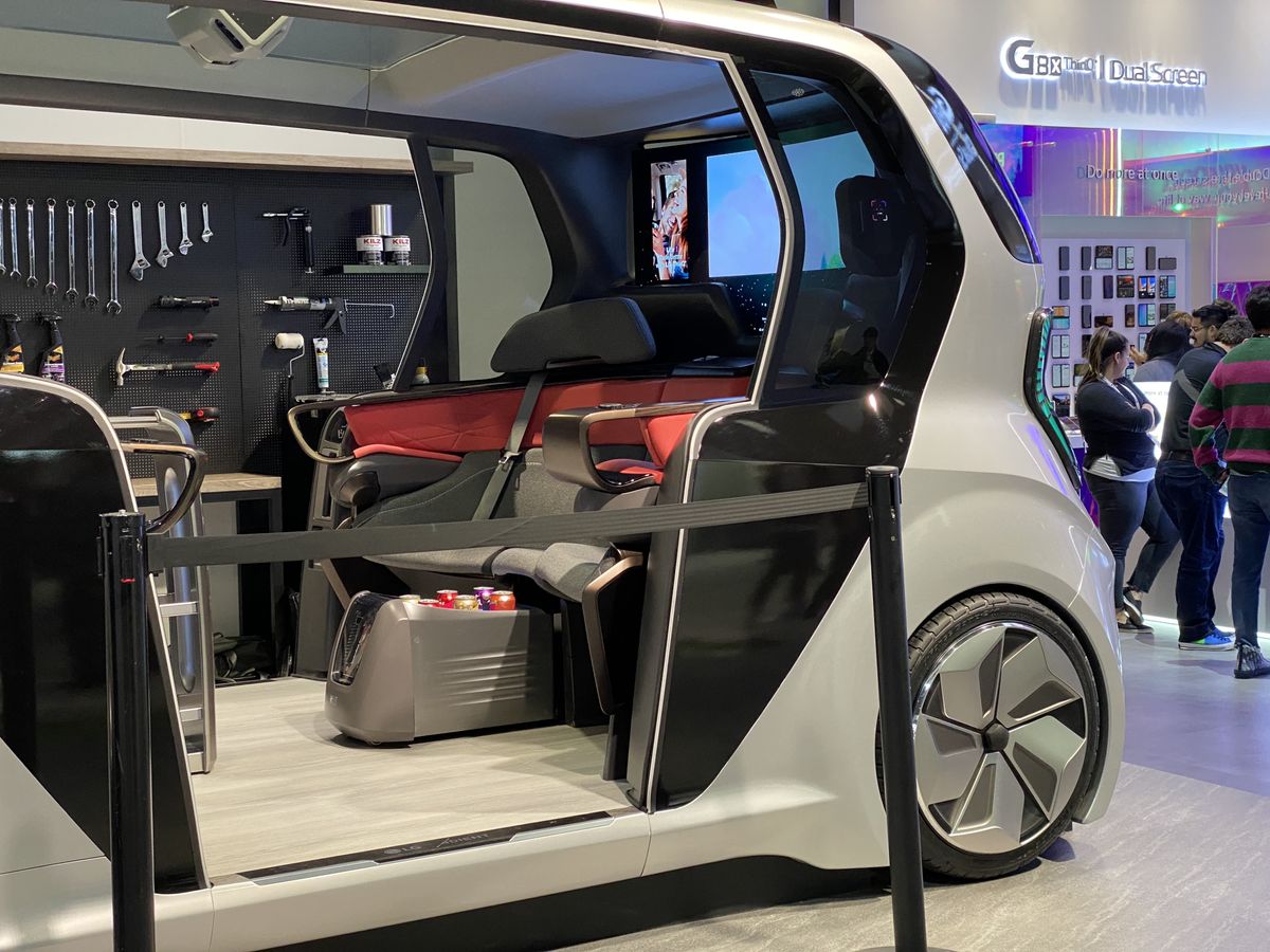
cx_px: 635
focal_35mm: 52
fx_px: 1908
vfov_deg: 28.0
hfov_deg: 36.8
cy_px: 476
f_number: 2
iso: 125
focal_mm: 6
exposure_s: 1/75
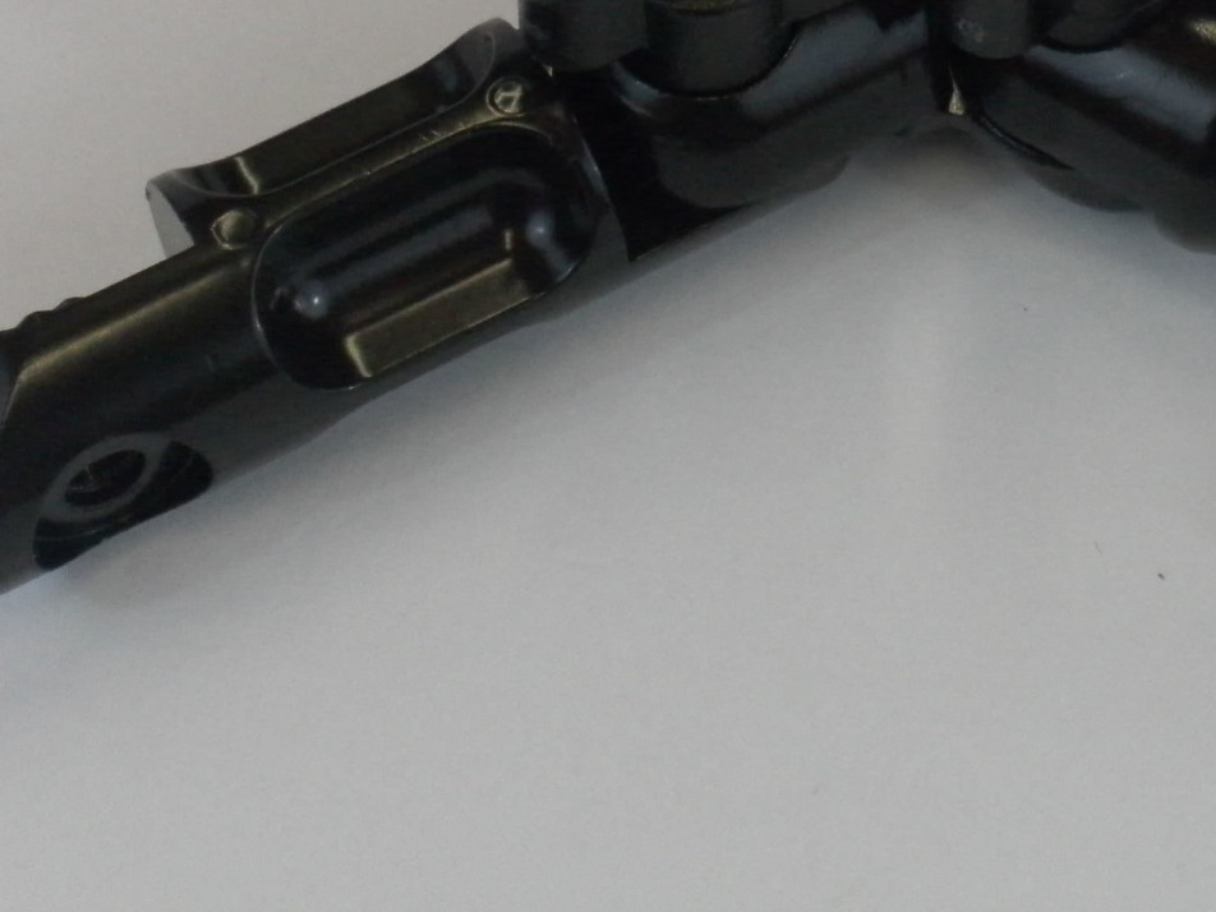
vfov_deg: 10.3
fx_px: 4988
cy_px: -66
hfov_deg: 13.8
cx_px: 1022
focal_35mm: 142
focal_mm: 11.7
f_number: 5.3
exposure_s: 1/60
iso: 250
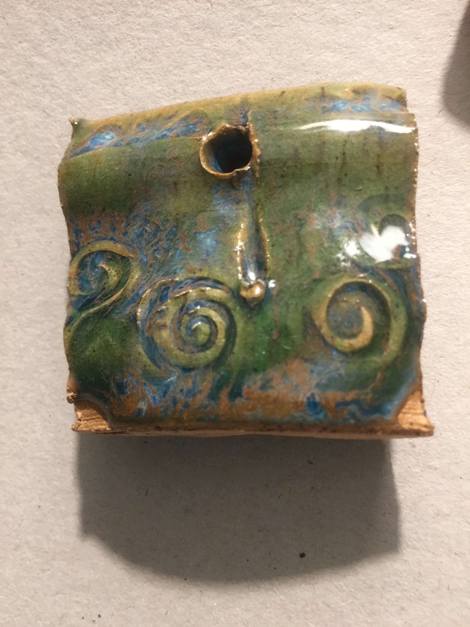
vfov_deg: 61.7
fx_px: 525
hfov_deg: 48.2
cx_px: 235
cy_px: 314
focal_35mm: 29
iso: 100
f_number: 2.2
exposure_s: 1/15
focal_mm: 4.15
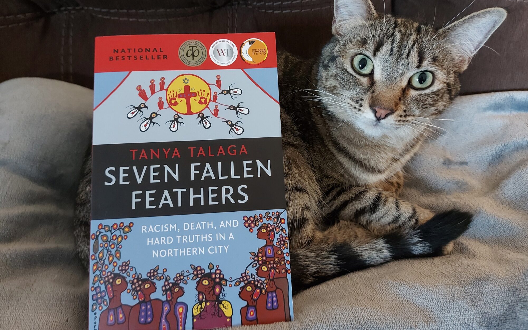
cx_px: 266
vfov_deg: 47.5
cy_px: 148
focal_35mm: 26
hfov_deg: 70.4
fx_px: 374
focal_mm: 5.23
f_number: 1.8
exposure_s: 1/20
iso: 800
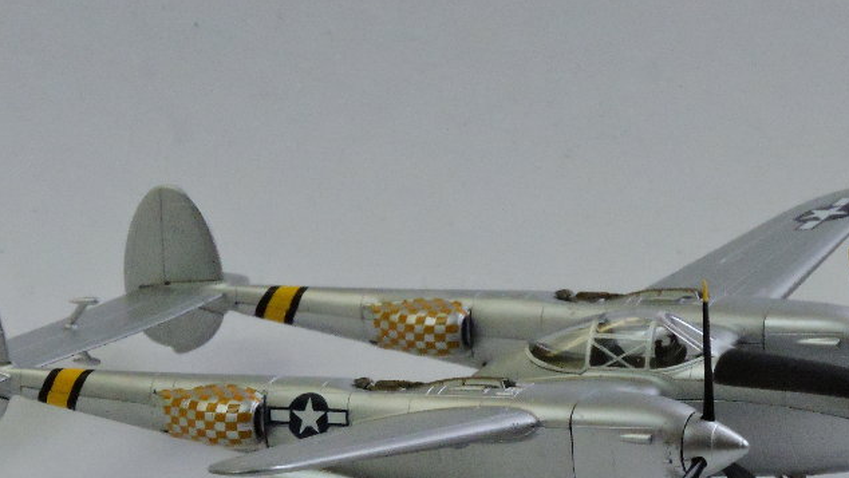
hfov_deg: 8.2
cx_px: 408
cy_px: 416
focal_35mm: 263
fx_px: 5922
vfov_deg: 4.6
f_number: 8.2
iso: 1600
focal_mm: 30.5
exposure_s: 1/160
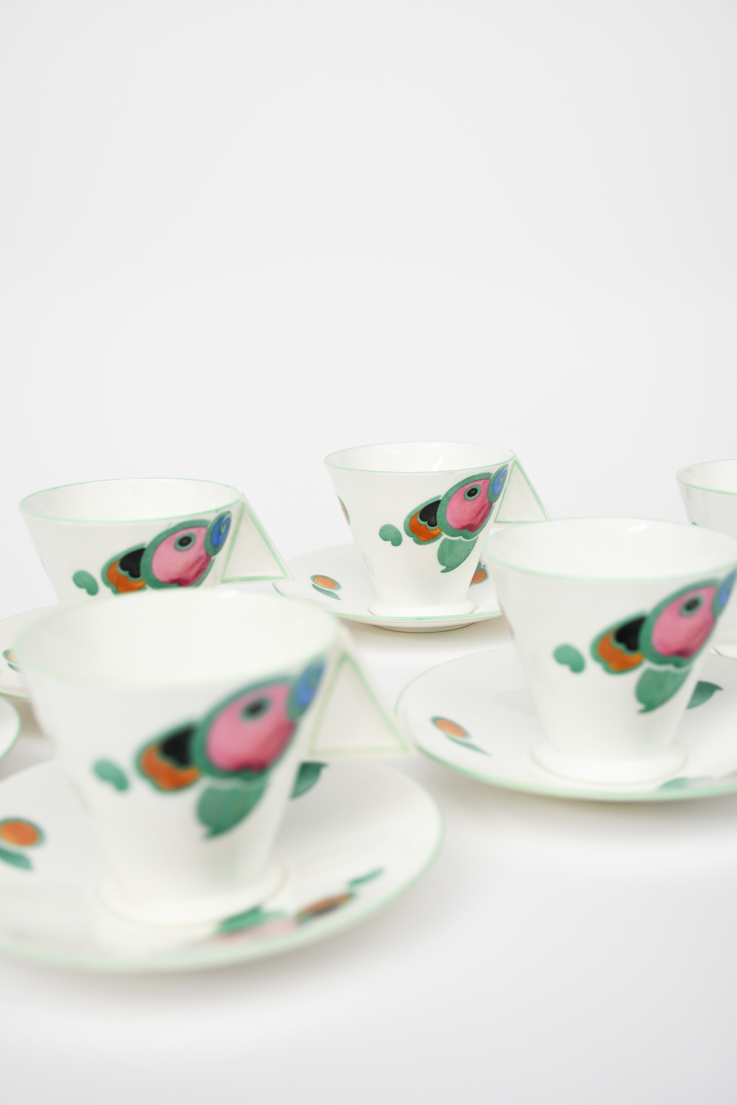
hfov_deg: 28.1
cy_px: 552
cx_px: 368
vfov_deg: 41.1
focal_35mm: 48
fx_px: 1474
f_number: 5
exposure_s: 1/200
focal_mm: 32
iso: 100
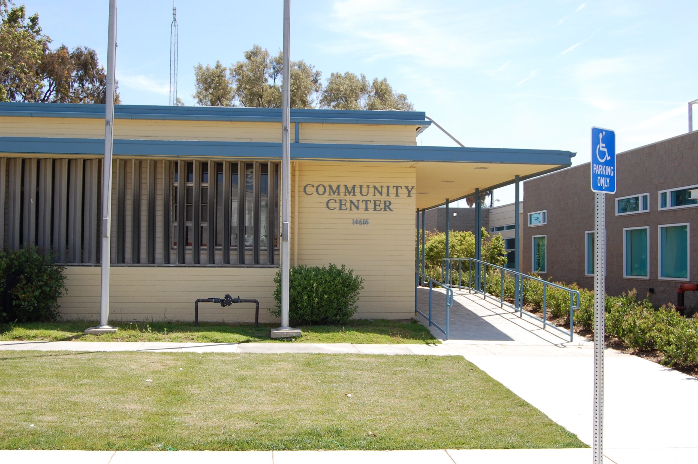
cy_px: 232
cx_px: 349
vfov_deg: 31.8
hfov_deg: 46.4
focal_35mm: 42
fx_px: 814
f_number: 8
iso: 200
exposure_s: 1/250
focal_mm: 28
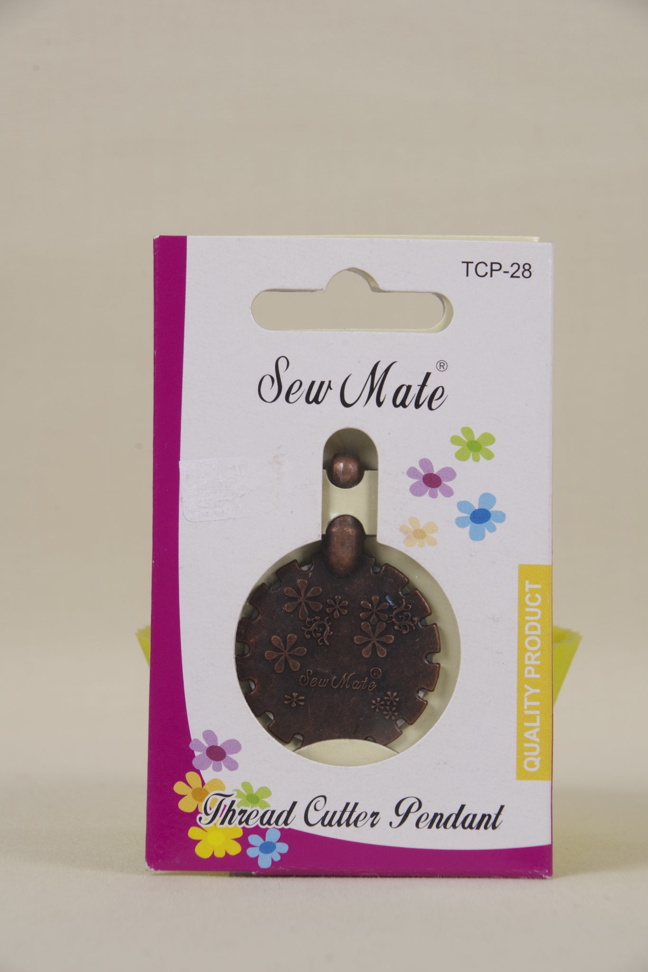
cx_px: 324
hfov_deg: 5.7
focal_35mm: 240
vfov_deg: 8.6
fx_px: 6481
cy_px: 486
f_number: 16
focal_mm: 160
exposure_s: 1/160
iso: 100
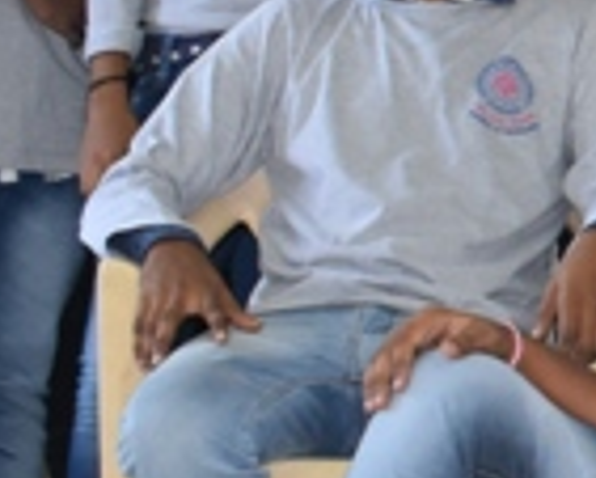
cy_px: 154
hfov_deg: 7.0
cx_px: 1851
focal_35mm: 245
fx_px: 4325
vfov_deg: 6.3
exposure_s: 1/100
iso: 800
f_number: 5
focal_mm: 24
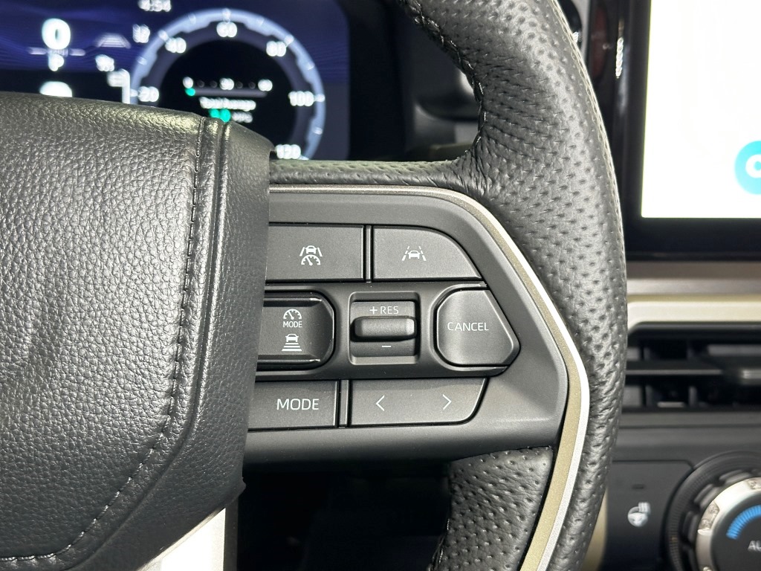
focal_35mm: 48
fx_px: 1055
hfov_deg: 39.7
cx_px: 380
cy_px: 286
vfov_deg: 30.3
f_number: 1.78
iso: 400
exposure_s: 1/40
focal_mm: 6.86
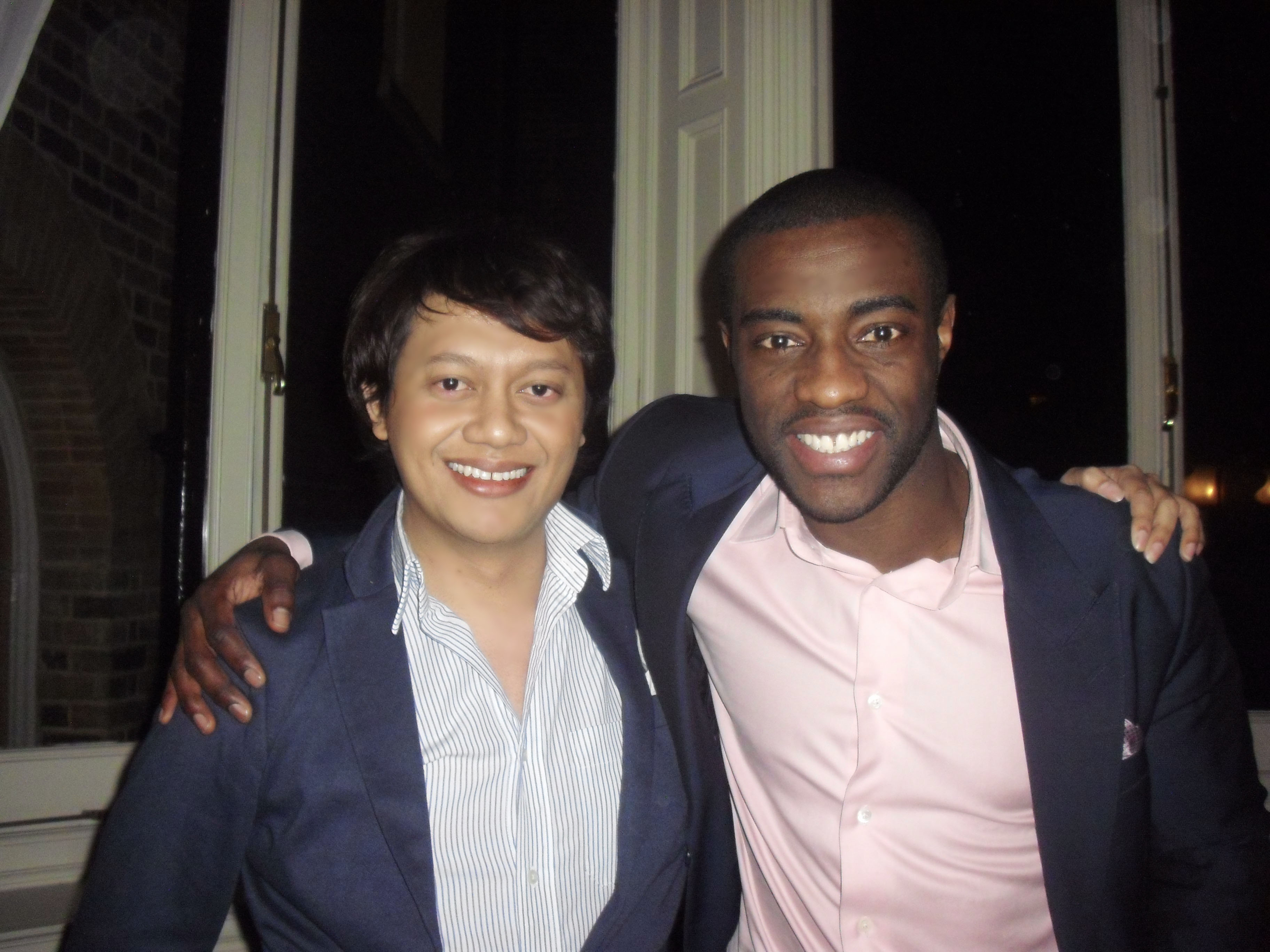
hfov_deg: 49.0
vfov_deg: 37.7
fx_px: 1394
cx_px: 635
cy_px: 476
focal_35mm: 38
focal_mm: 6.2
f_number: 2.8
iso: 400
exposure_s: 1/60
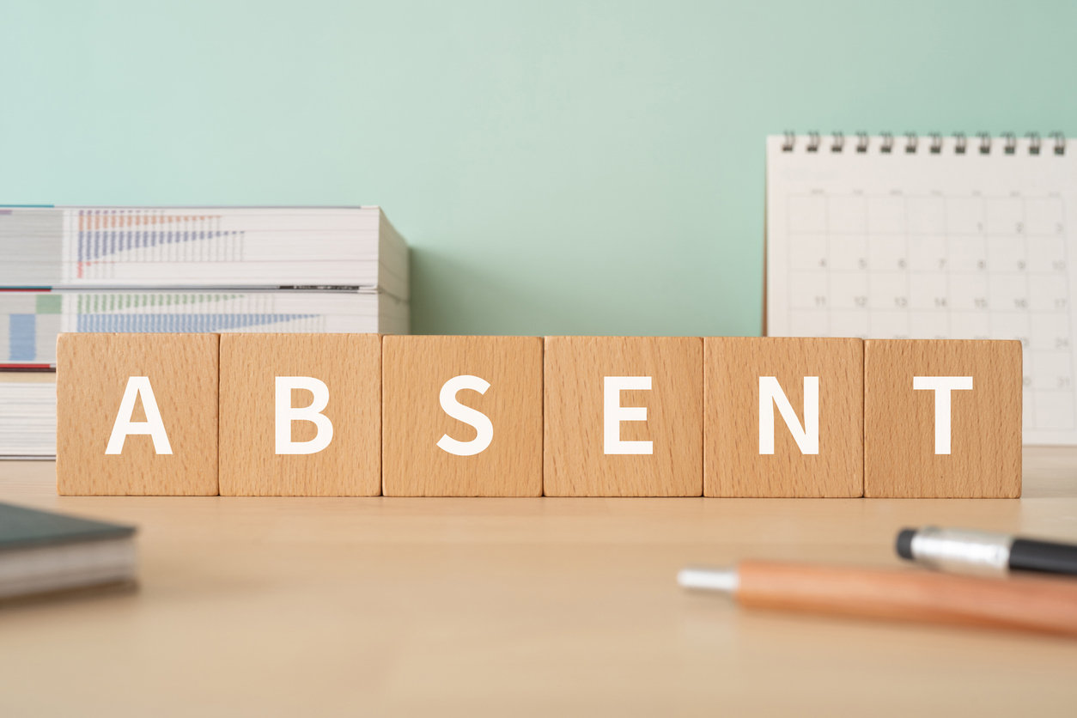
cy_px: 359
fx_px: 1496
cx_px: 538
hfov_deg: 39.6
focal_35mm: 50
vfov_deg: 27.0
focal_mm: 50
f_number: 9
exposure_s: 1/10
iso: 100
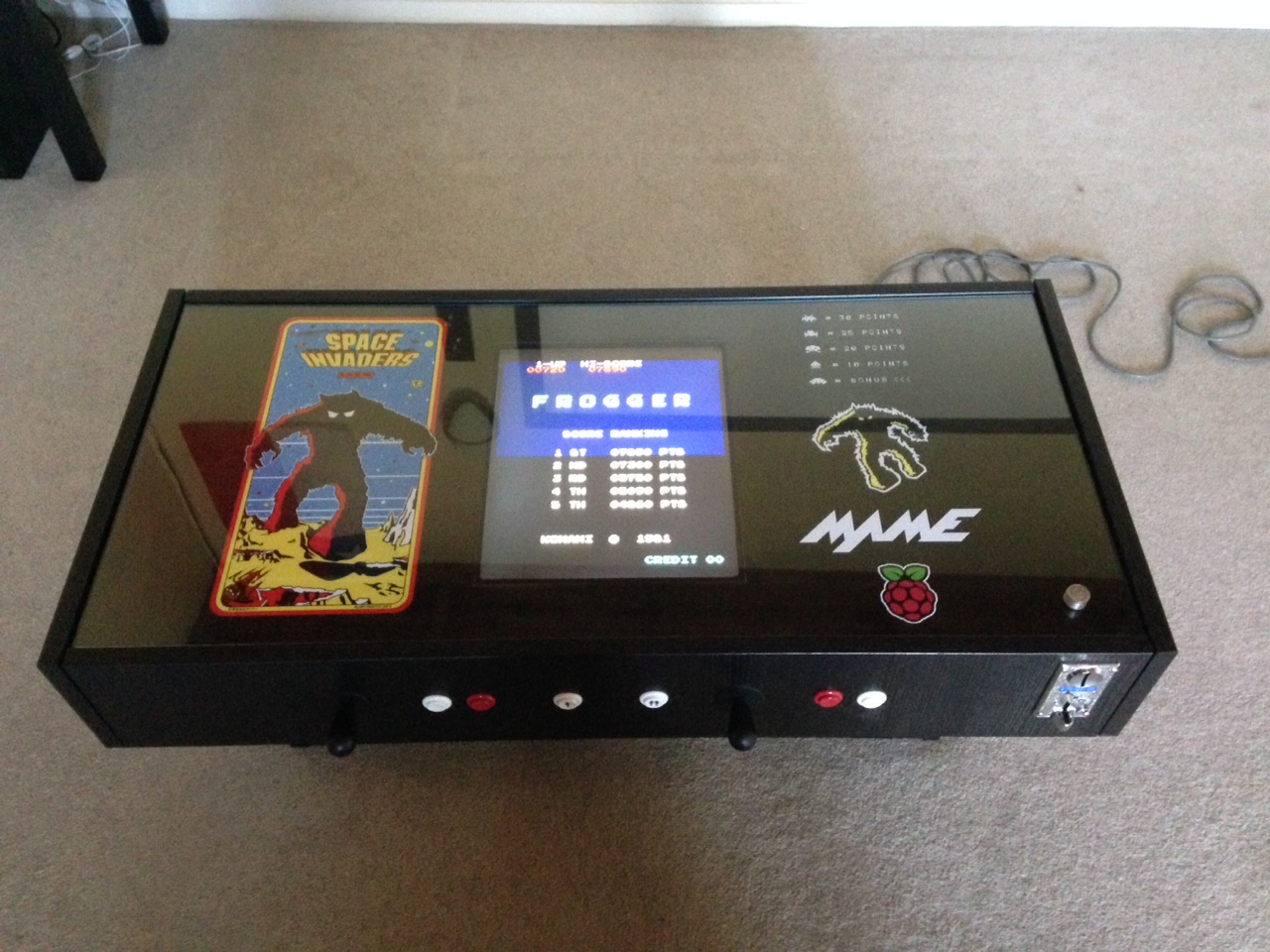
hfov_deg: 55.4
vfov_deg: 42.9
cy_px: 476
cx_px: 635
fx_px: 1211
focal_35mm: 33
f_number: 2.4
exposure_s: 1/15
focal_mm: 4.12
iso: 800
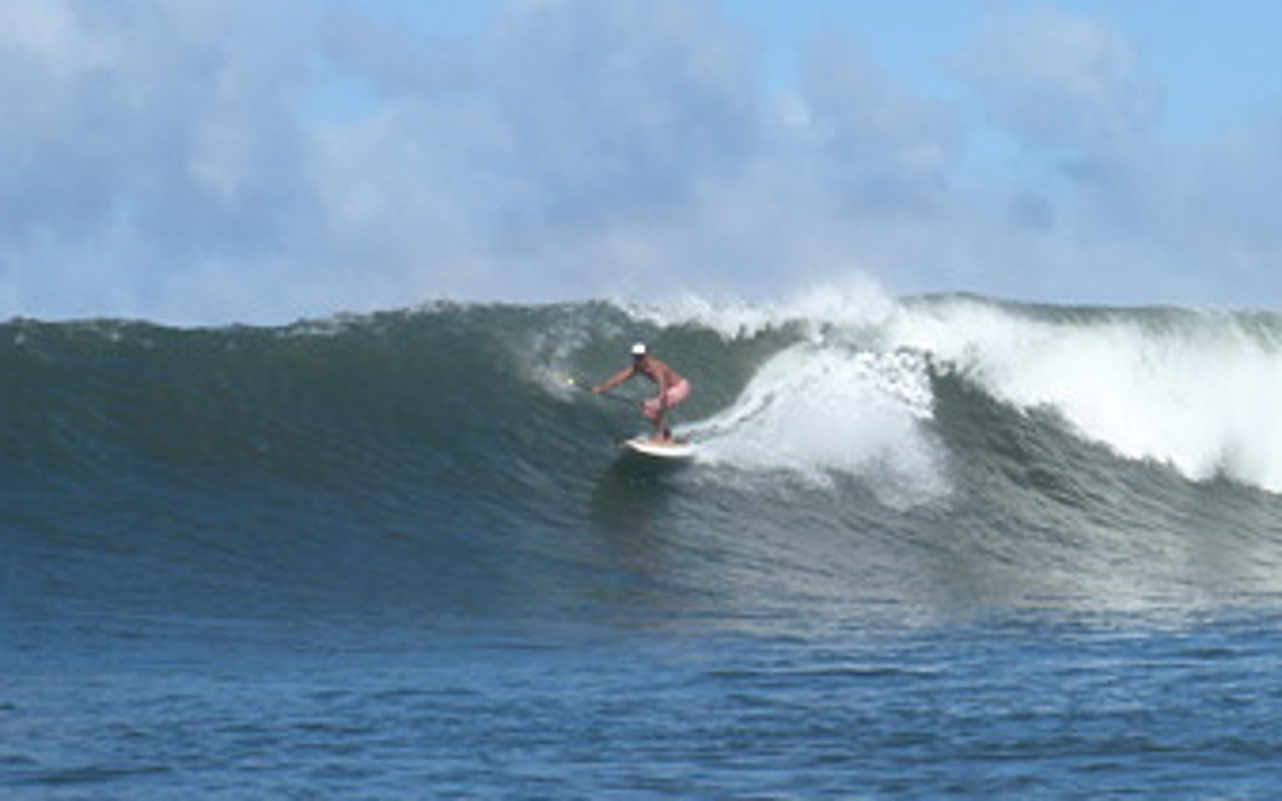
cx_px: 751
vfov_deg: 8.2
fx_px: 5588
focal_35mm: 160
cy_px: 492
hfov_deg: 13.1
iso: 64
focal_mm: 18.2
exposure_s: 1/200
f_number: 7.1
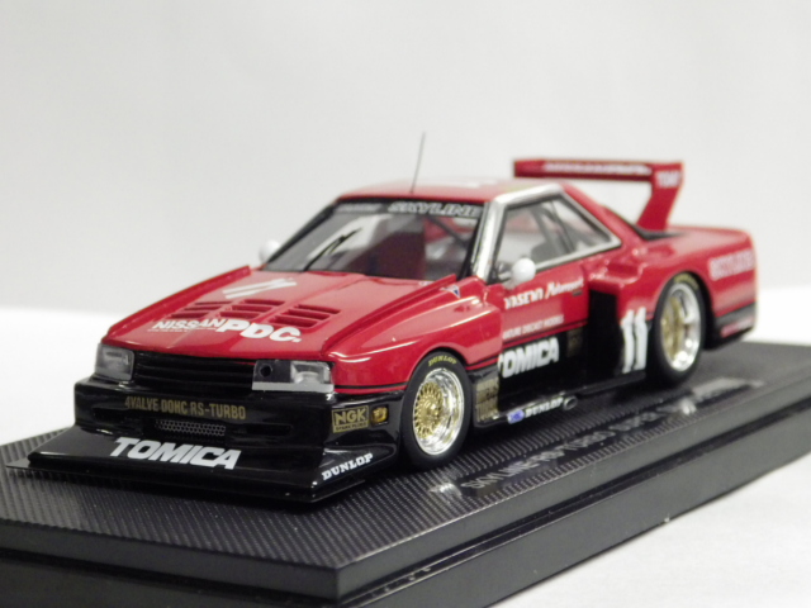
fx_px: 2413
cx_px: 406
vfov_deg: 14.4
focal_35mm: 103
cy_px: 304
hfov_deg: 19.1
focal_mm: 18.4
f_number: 4.6
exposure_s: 1/40
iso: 800
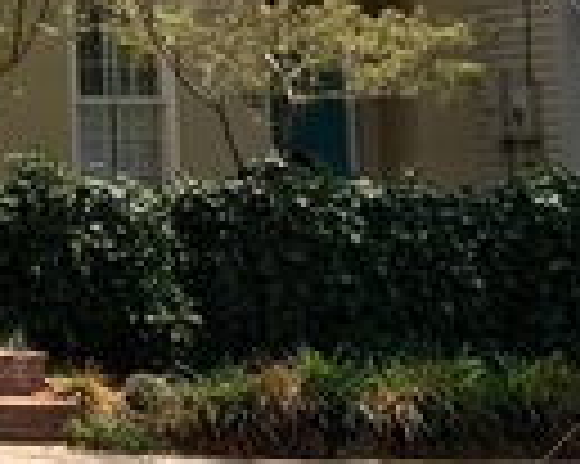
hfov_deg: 12.9
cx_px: -584
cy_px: -137
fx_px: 2230
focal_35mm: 130
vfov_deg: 11.5
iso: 25
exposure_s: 1/663
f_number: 2.2
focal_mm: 4.15
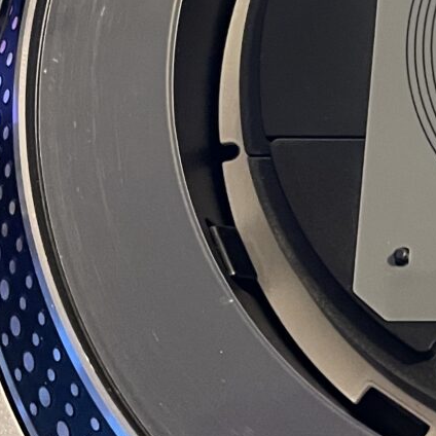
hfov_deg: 14.2
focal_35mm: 111
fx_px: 1582
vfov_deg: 15.6
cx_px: 729
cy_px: 97
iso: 400
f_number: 1.6
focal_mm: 5.1
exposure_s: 1/33
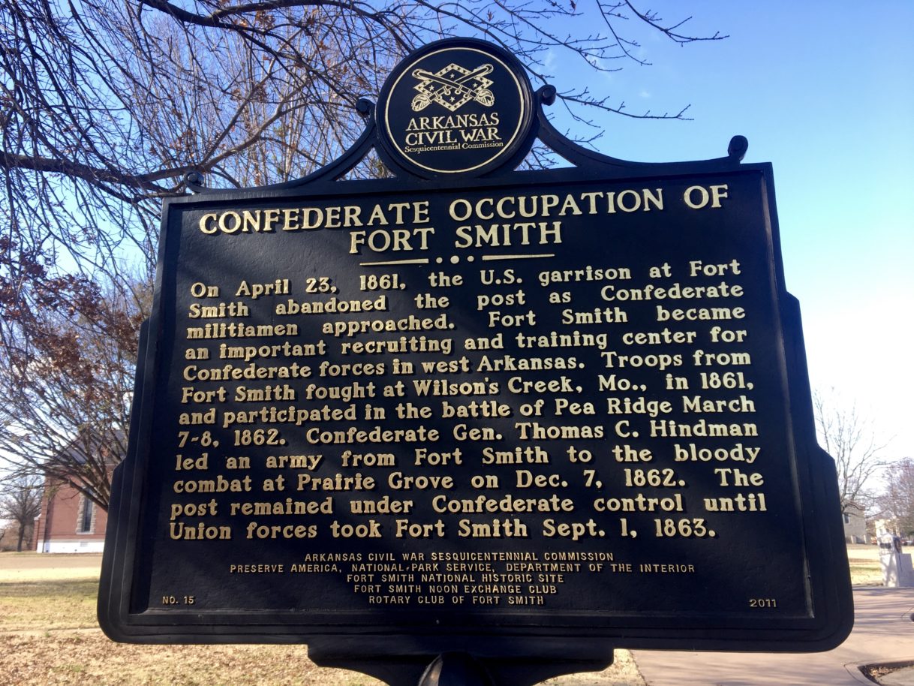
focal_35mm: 29
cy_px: 343
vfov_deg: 48.2
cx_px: 457
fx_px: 766
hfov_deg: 61.6
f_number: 2.2
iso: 25
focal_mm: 4.15
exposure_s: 1/255
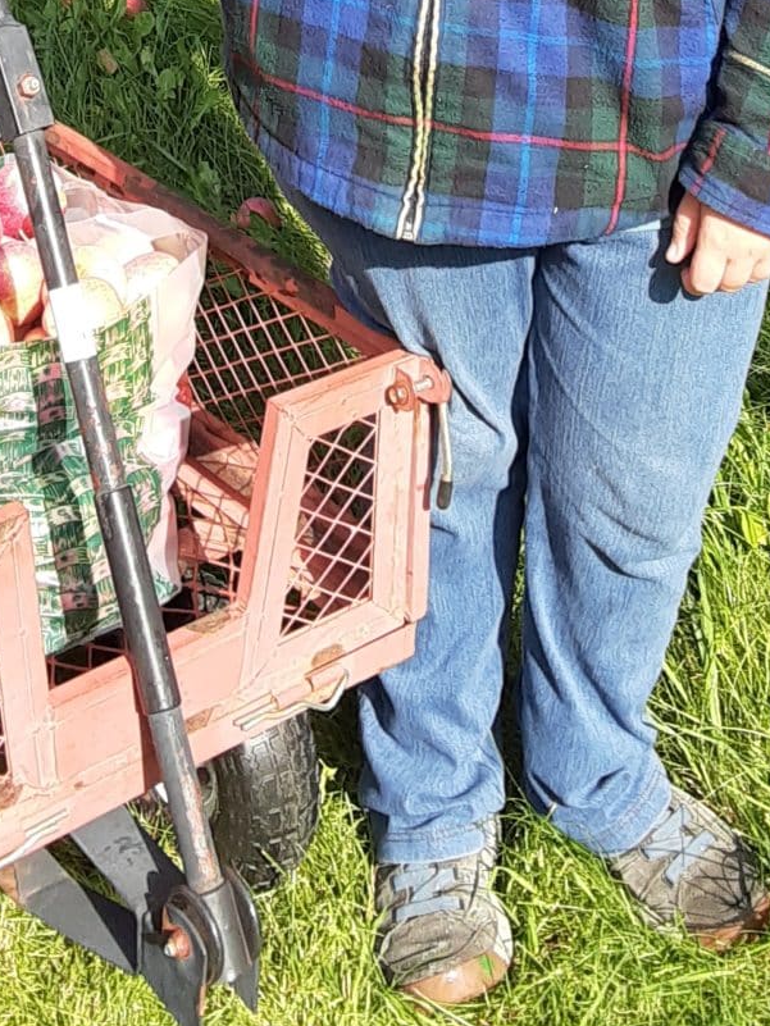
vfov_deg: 24.8
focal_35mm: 69
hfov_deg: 21.3
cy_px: -274
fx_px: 2046
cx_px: 393
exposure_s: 1/650
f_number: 1.9
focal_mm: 2.91
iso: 40
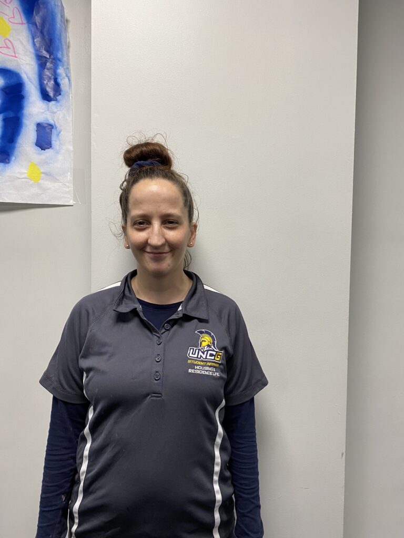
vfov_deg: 67.3
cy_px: 269
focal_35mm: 26
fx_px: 405
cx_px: 202
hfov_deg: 53.1
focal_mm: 4.25
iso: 80
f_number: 1.8
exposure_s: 1/60
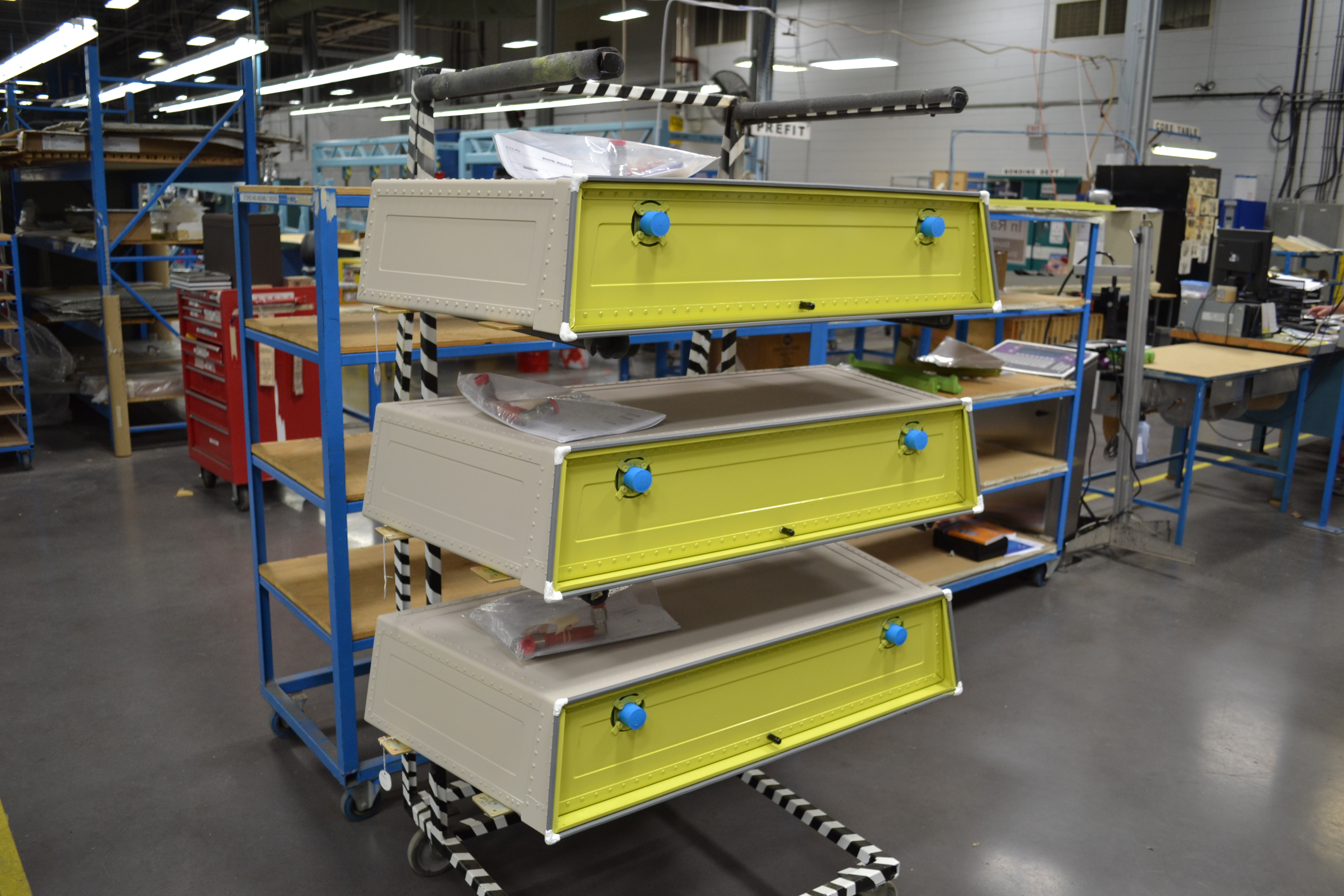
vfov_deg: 47.9
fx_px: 1008
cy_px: 448
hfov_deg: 67.4
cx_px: 672
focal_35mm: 27
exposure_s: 1/60
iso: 400
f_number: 4
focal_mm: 18
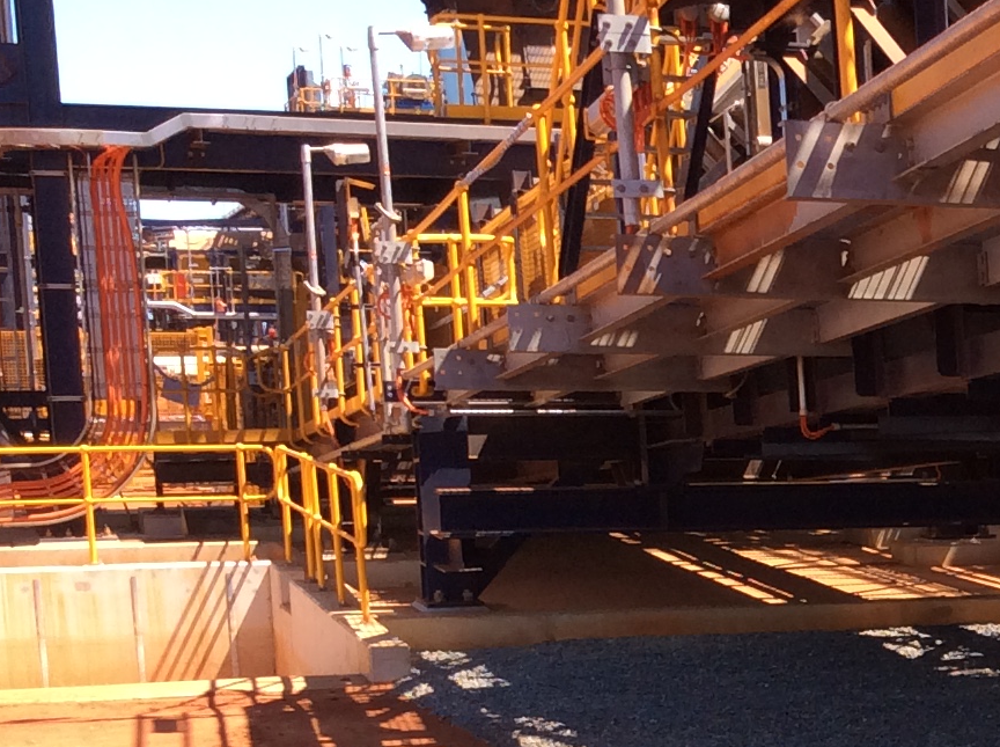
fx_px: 2769
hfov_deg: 18.6
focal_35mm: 96
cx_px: 1395
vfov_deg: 15.0
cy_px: 811
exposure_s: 1/529
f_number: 2.4
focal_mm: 3.3
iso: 32
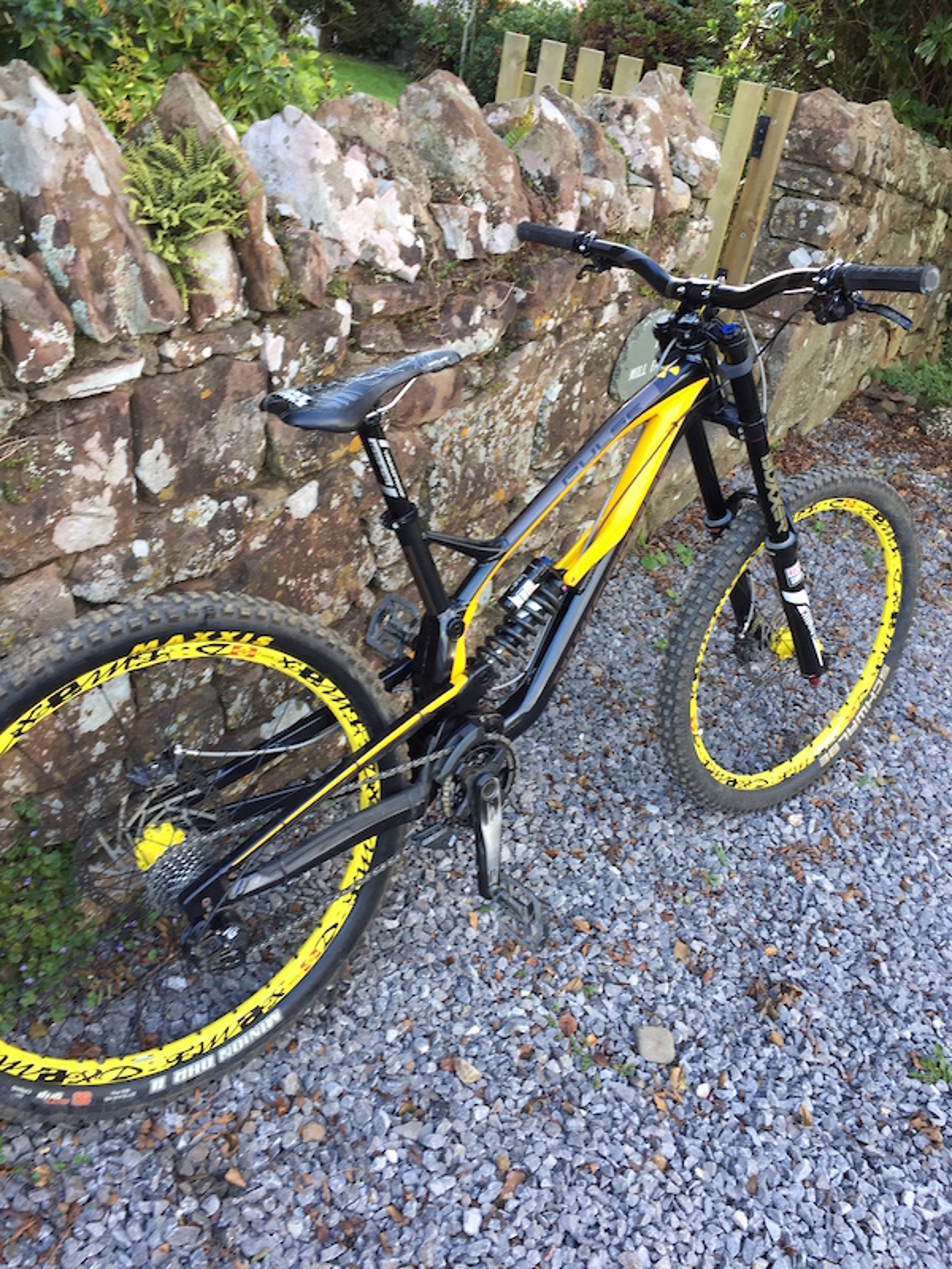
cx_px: 476
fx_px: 1063
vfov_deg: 61.7
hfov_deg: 48.2
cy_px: 634
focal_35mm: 29
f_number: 2.2
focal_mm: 4.15
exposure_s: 1/50
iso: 32
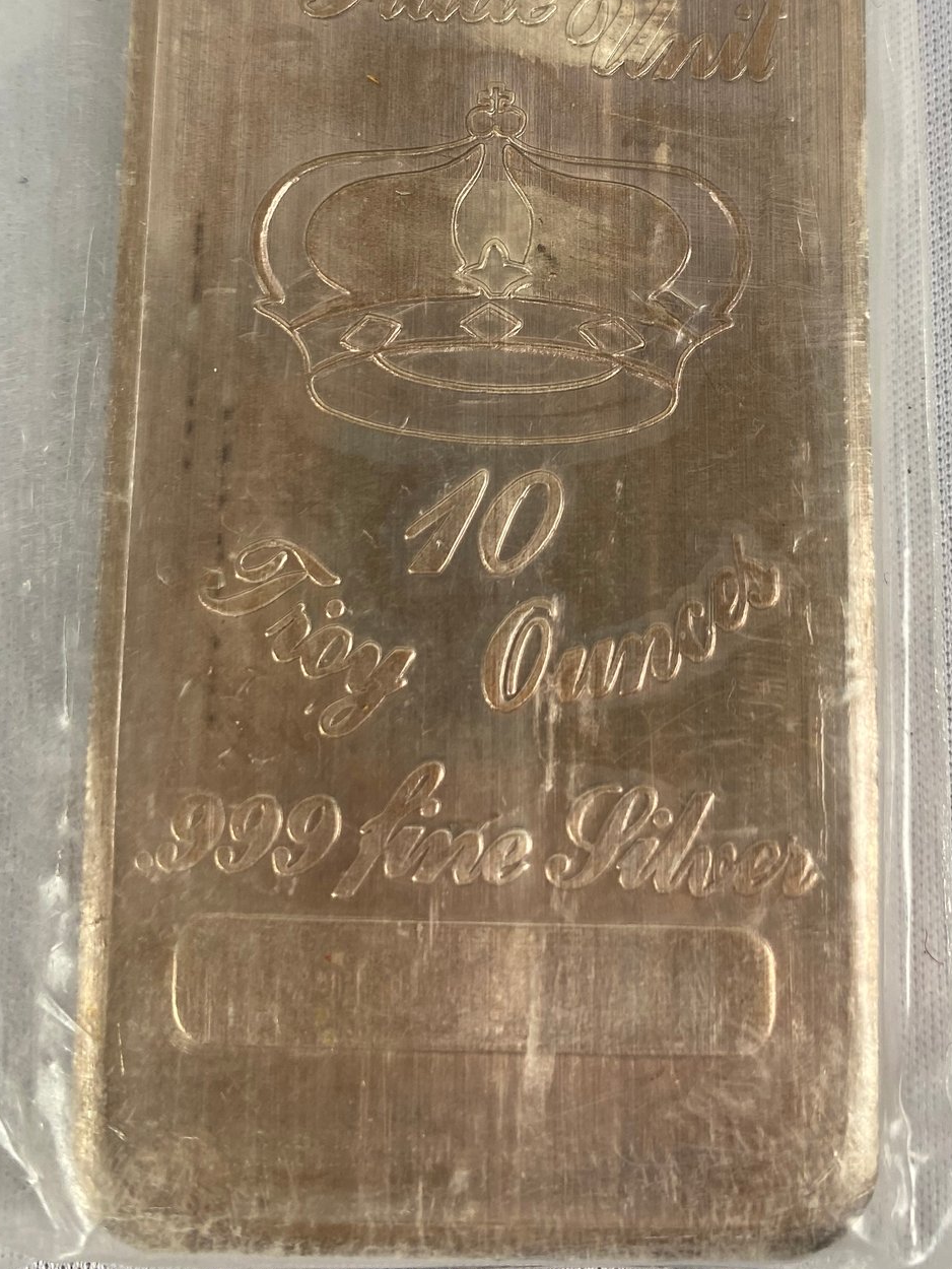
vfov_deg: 45.0
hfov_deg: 35.9
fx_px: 1466
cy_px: 300
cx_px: 524
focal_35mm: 40
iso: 64
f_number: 1.8
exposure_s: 1/120
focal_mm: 4.25
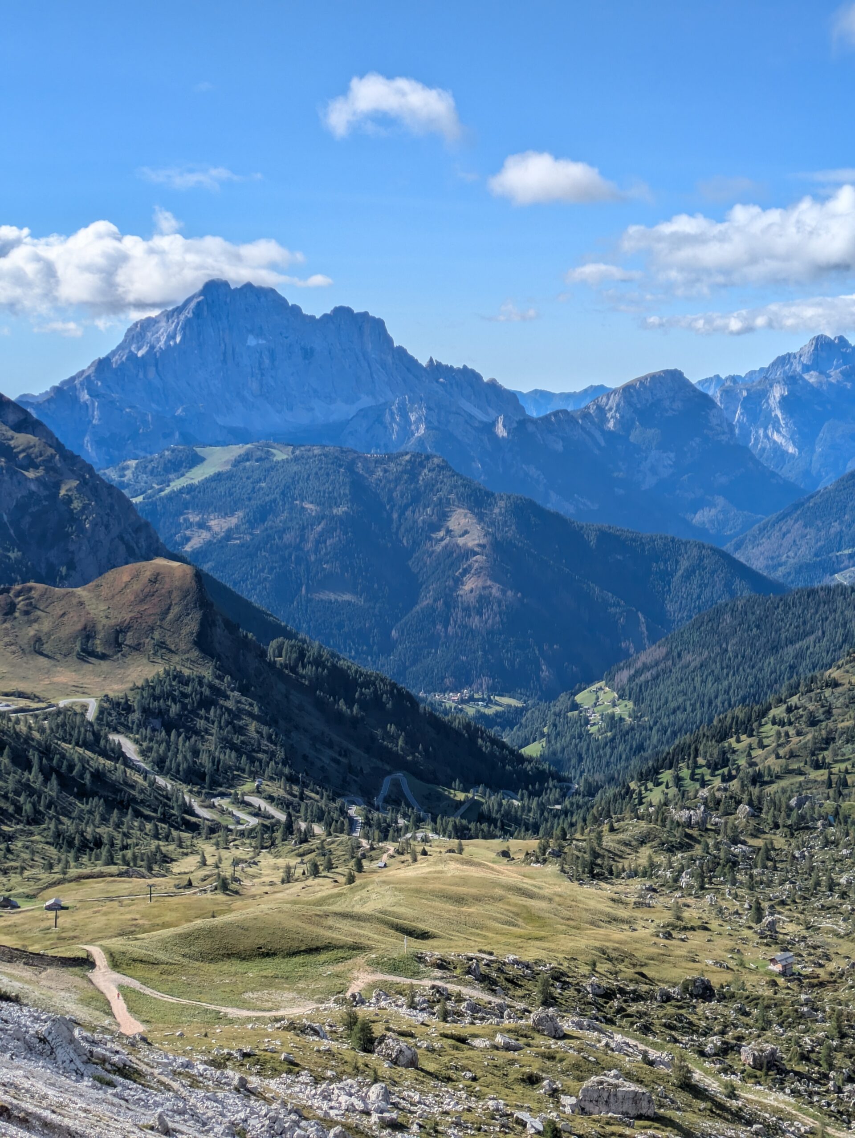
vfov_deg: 37.5
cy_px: 569
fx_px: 1678
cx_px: 428
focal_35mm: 51
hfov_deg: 28.6
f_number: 1.89
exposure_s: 1/2564
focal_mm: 5.43
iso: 46
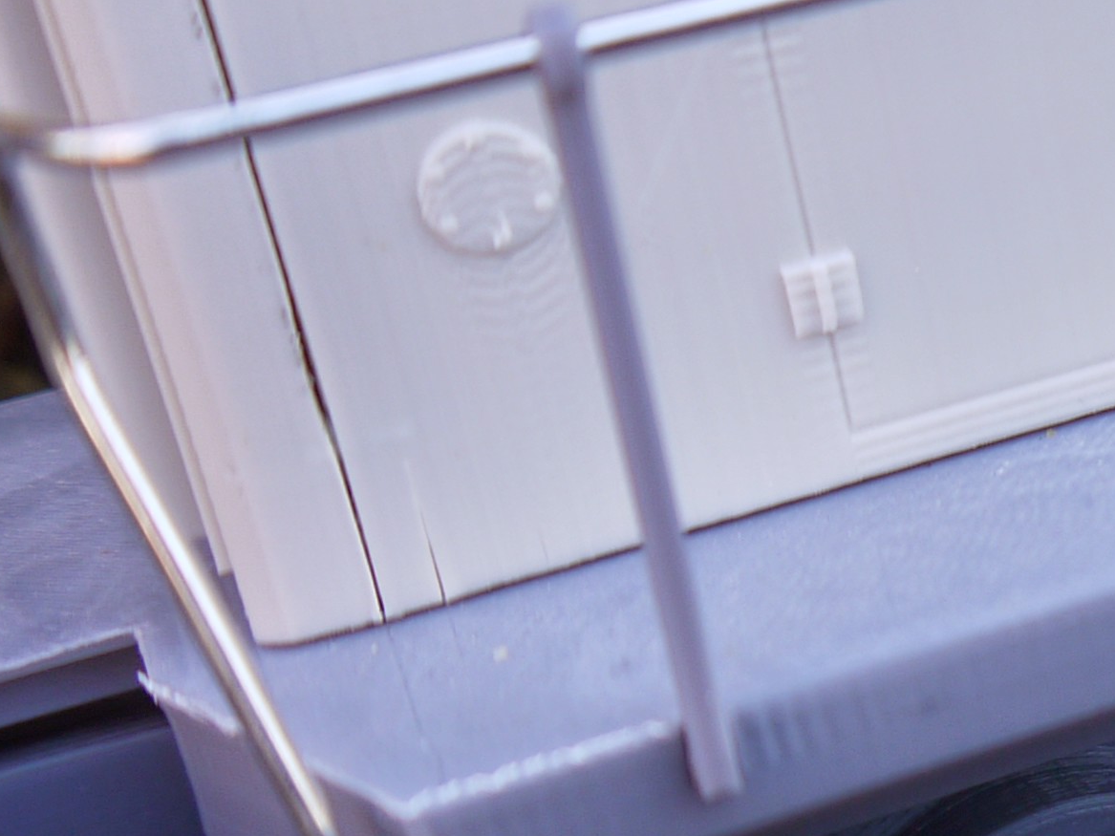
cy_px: 530
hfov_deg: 18.1
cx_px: 1701
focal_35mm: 96
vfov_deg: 15.4
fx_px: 3092
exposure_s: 1/125
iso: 100
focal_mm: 14
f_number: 3.5
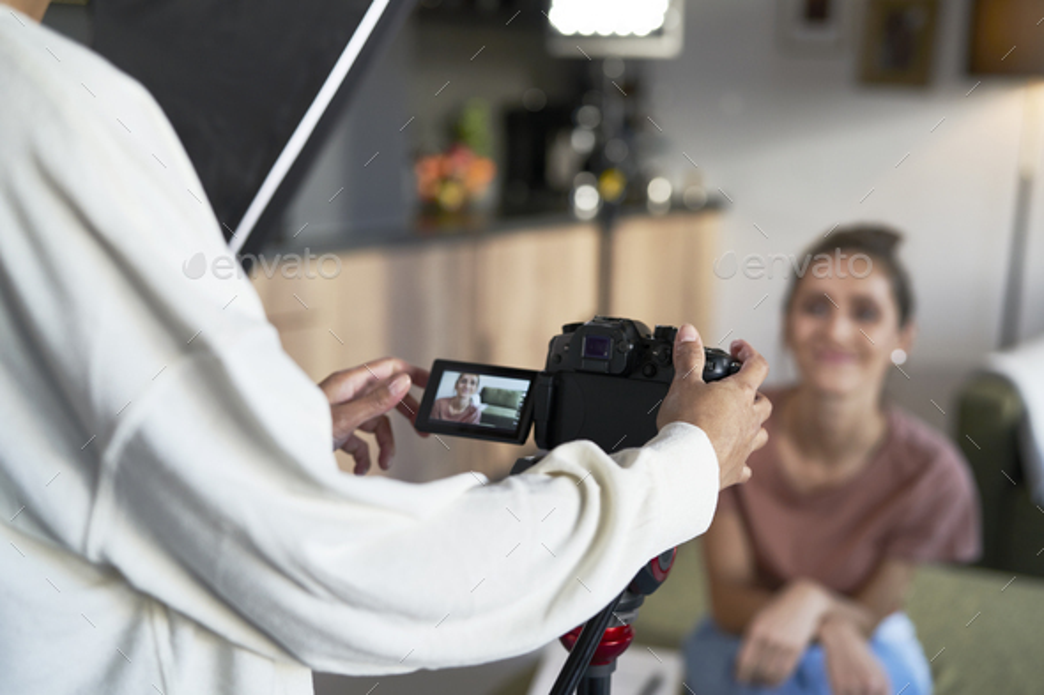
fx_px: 1450
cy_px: 348
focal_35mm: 50
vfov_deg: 27.0
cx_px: 522
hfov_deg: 39.6
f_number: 2.2
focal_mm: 50
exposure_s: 1/200
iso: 400
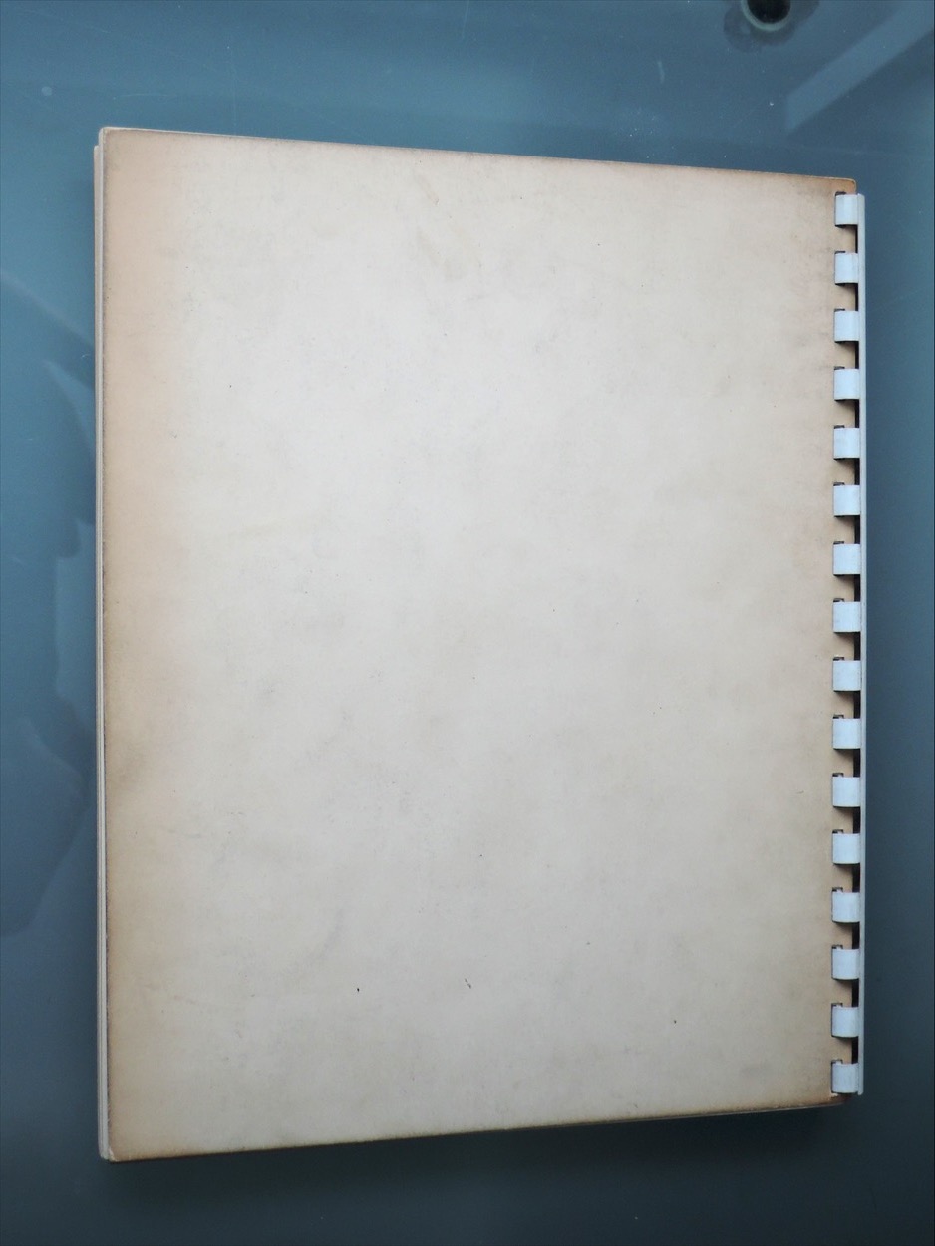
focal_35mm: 50
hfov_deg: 29.1
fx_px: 1800
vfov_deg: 38.2
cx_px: 468
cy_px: 623
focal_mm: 10.7
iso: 400
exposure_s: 1/25
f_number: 3.2
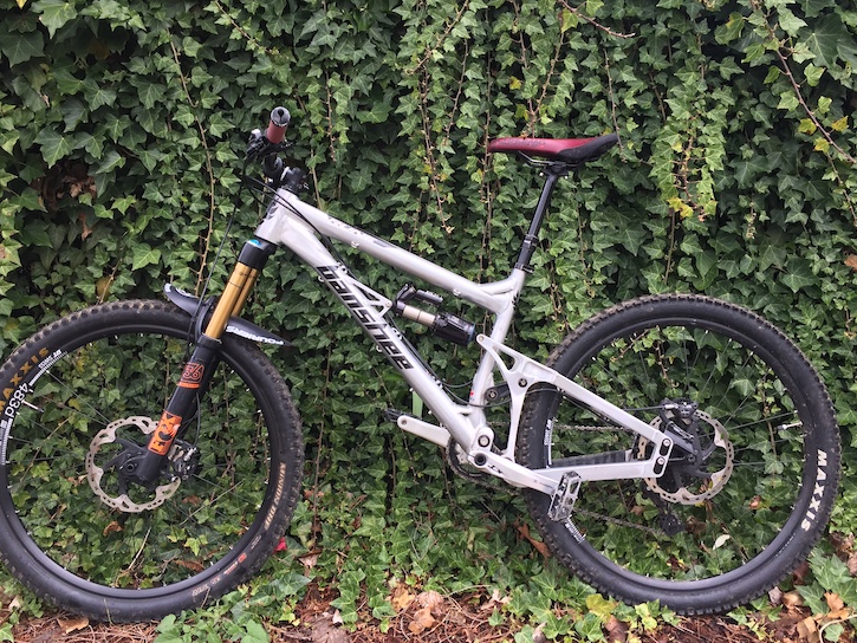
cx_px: 421
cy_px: 318
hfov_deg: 56.8
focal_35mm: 32
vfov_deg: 44.2
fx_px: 792
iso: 50
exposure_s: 1/120
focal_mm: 4.15
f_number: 2.2
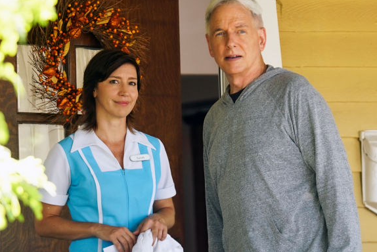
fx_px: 3533
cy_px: 169
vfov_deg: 4.1
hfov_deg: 6.1
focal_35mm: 337
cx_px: 183
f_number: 5.6
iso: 800
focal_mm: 189
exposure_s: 1/200
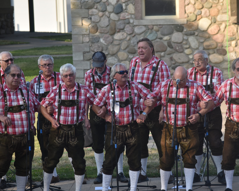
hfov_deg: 8.8
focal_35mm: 220
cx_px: 143
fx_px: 1556
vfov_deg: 7.0
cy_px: 96
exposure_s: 1/500
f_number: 5.6
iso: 200
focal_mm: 130
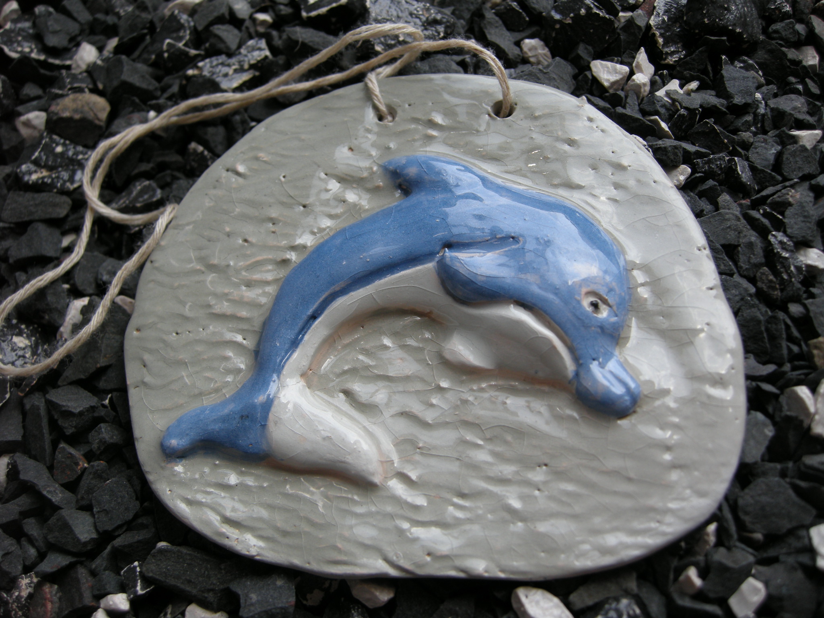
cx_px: 412
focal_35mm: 35
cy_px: 309
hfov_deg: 52.6
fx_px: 833
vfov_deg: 40.7
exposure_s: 1/65.5
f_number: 3
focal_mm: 7.5
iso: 64
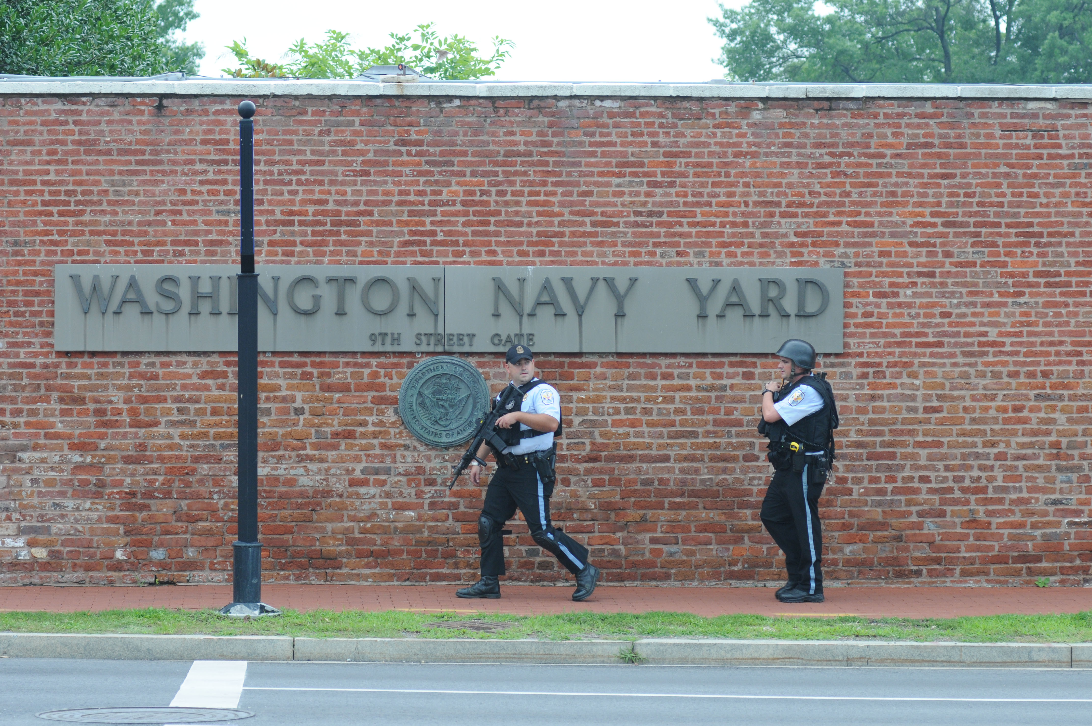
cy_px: 363
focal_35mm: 120
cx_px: 546
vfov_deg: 11.4
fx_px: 3636
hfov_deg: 17.1
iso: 400
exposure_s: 1/250
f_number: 4.5
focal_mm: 80
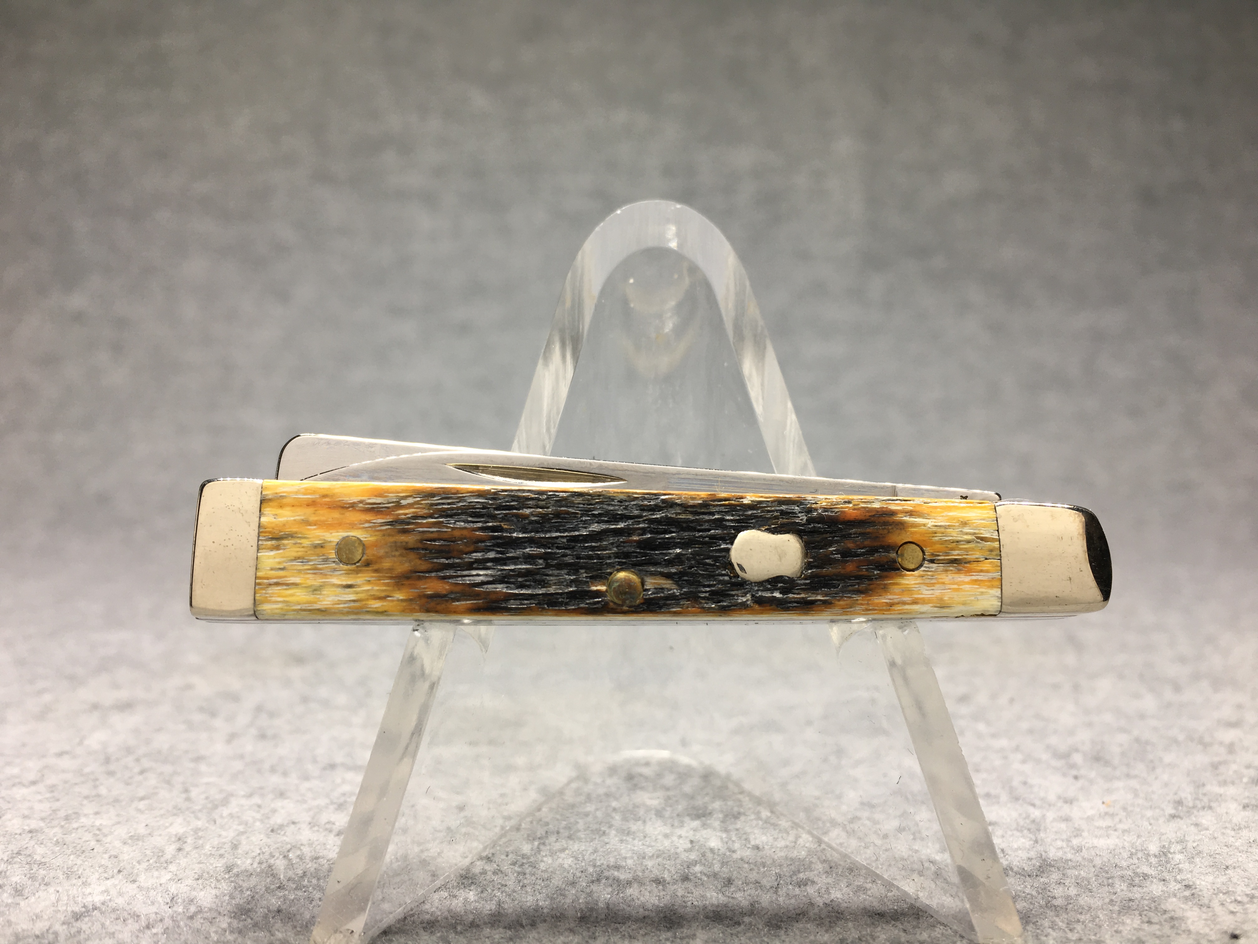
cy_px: 472
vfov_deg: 48.2
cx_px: 629
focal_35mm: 29
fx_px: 1054
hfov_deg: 61.7
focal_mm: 4.15
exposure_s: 1/60
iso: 25
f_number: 2.2
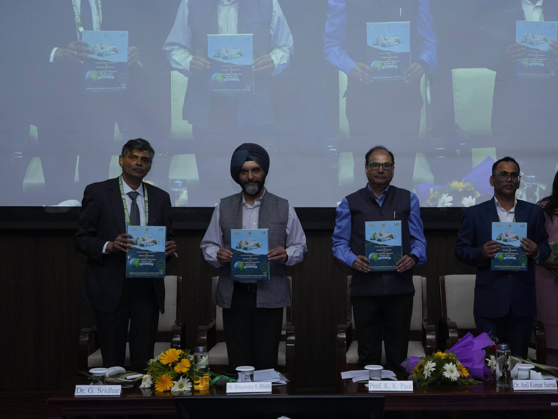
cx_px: 348
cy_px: 216
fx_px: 935
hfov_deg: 33.1
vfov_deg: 25.2
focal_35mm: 58
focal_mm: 48
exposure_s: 1/125
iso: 1600
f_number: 5.6
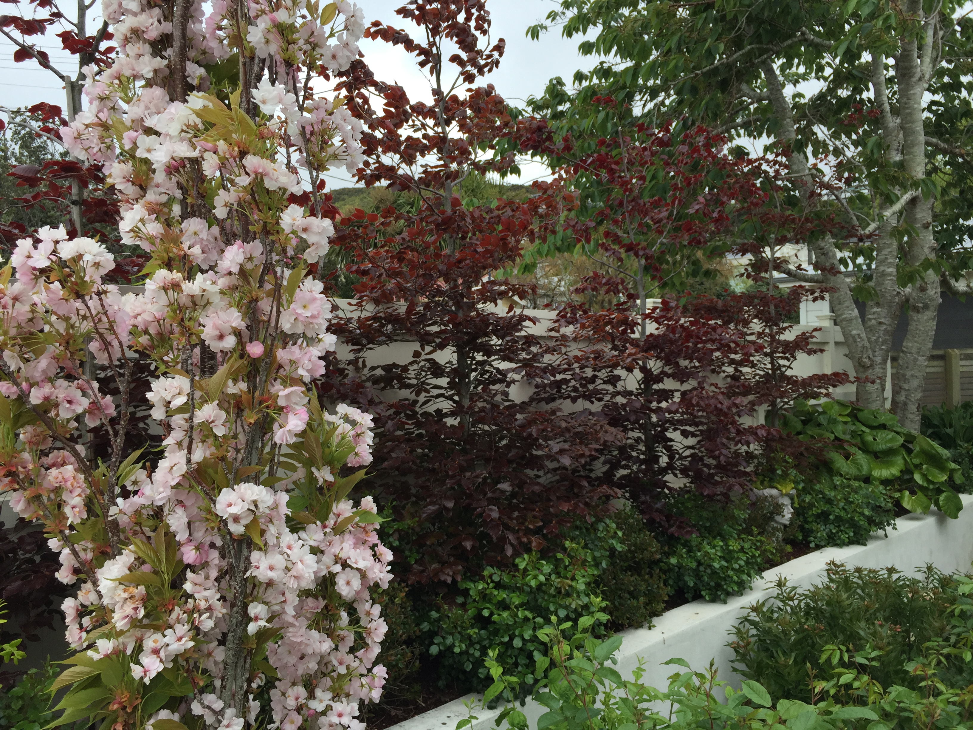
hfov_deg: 61.7
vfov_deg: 48.2
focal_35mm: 29
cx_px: 486
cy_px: 365
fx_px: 815
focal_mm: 4.15
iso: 32
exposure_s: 1/1099
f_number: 2.2
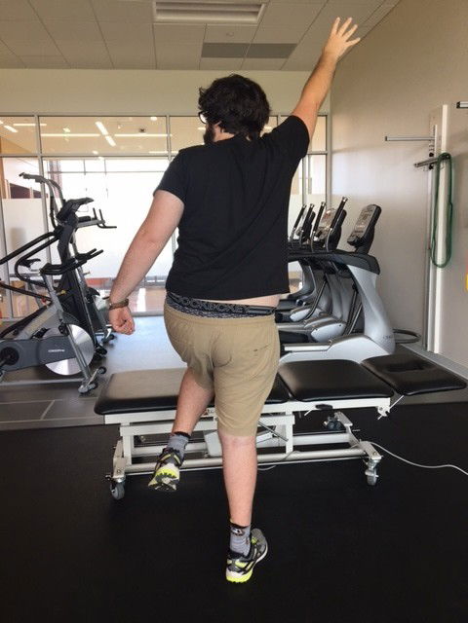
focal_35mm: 29
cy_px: 312
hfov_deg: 48.2
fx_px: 523
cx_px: 234
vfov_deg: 61.7
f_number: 2.2
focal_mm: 4.15
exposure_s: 1/60
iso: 32
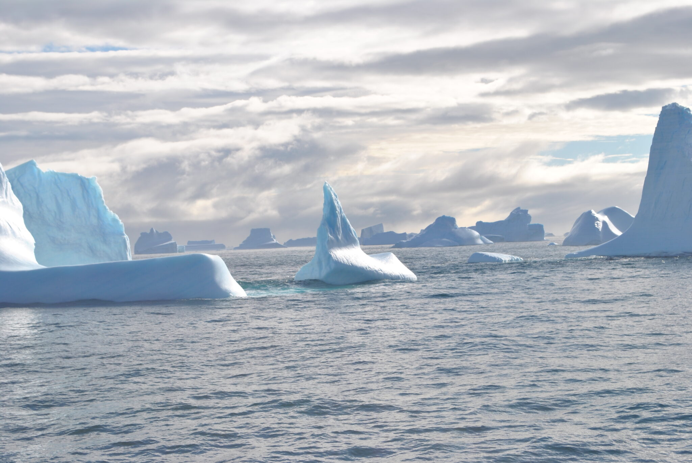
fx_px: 1588
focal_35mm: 82
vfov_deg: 16.6
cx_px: 346
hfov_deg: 24.6
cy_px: 232
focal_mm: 55
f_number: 10
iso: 100
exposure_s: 1/400
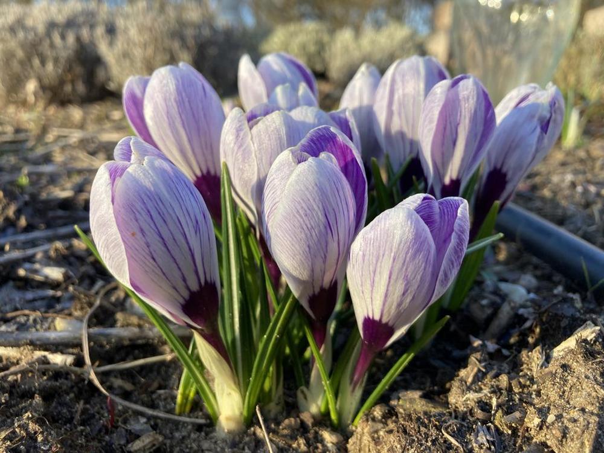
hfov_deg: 63.4
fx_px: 489
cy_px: 226
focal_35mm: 28
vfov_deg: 49.7
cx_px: 302
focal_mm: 3.99
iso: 20
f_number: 1.8
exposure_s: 1/187
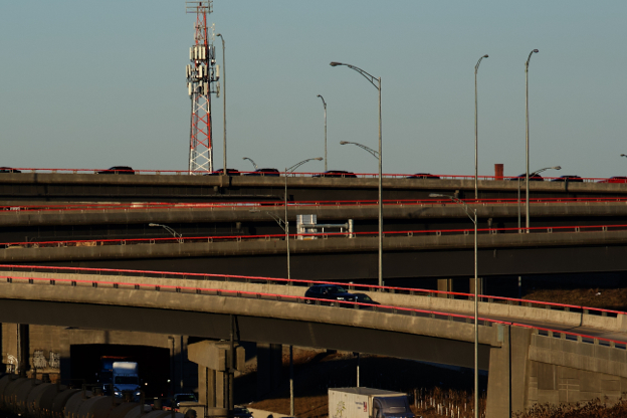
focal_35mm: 246
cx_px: 195
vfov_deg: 5.6
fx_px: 4284
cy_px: 399
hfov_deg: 8.4
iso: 400
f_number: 8
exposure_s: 1/640
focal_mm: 120
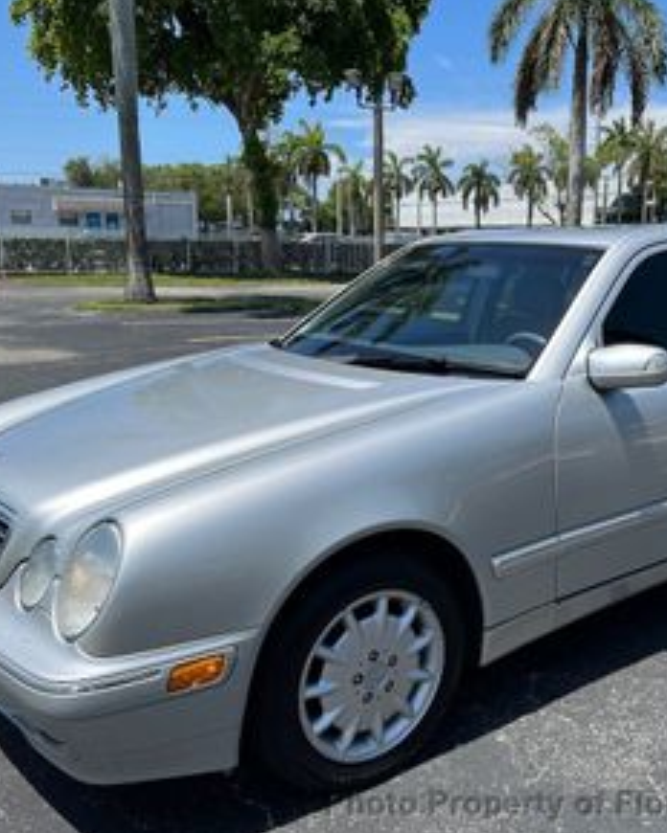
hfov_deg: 41.7
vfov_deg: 51.5
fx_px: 864
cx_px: 446
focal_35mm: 35
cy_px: 411
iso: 50
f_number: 1.5
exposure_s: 1/4274
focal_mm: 5.7
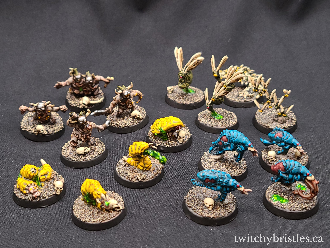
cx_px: 165
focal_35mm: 26
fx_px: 248
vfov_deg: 53.1
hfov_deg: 67.3
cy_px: 124
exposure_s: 1/60
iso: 125
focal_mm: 5.4
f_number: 1.8
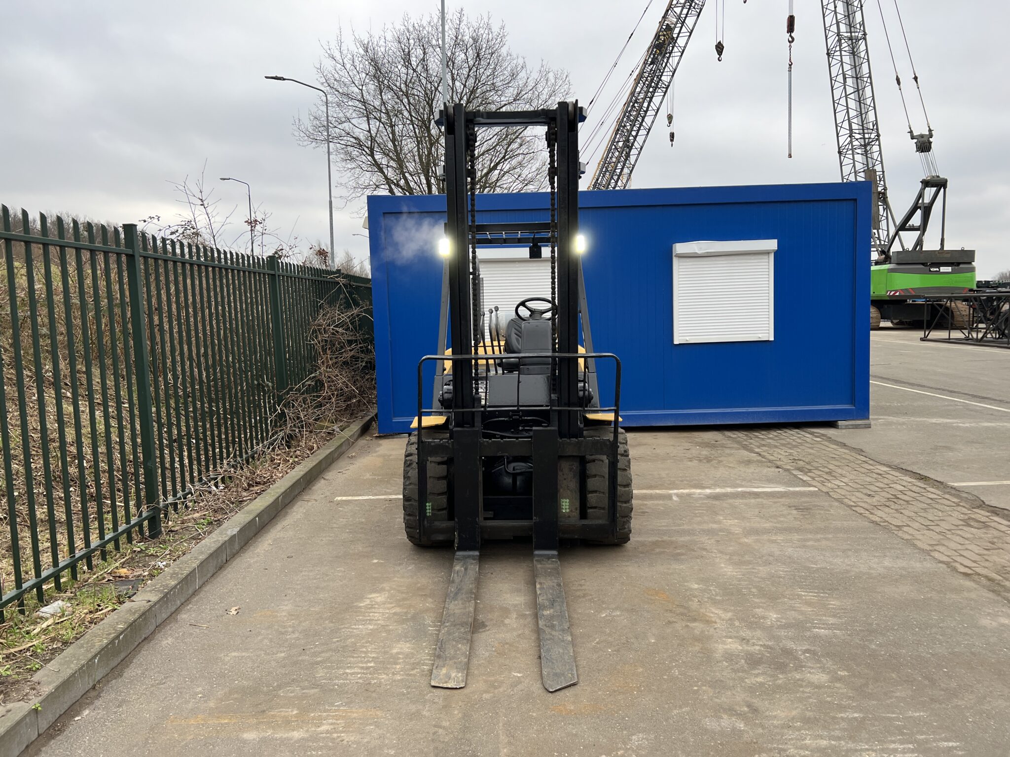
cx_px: 505
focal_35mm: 26
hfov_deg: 67.3
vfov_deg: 53.1
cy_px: 378
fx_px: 759
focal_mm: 5.7
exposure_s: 1/632
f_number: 1.5
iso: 50
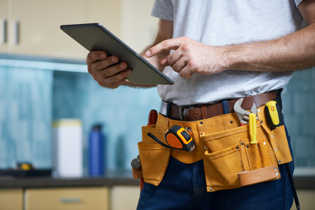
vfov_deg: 13.0
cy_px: 105
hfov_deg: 19.5
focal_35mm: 105
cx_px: 158
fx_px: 919
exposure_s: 1/160
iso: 400
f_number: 3
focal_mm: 105
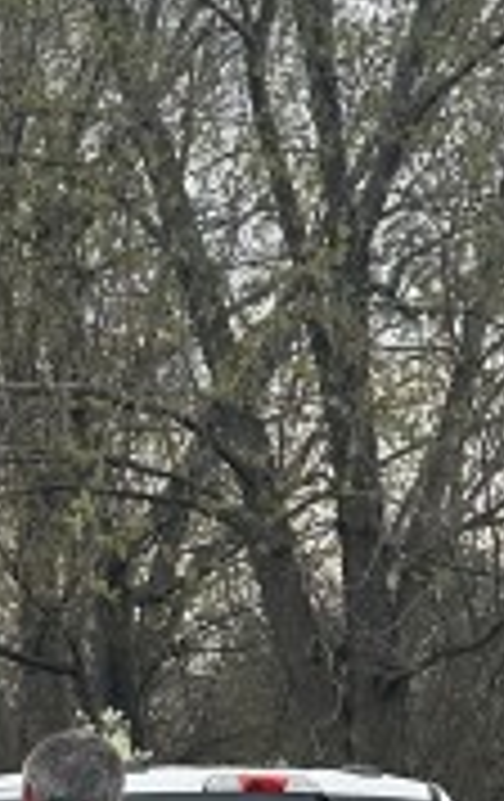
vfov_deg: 14.1
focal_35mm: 146
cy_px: 756
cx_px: -122
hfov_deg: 8.9
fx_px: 3193
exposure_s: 1/3247
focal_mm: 6.86
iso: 80
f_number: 1.78
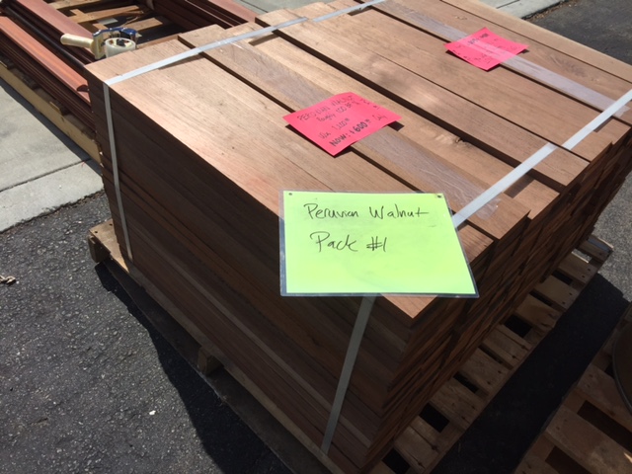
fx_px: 529
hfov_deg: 61.7
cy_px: 237
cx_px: 316
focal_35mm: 29
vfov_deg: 48.2
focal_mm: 4.15
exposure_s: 1/3597
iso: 32
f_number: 2.2
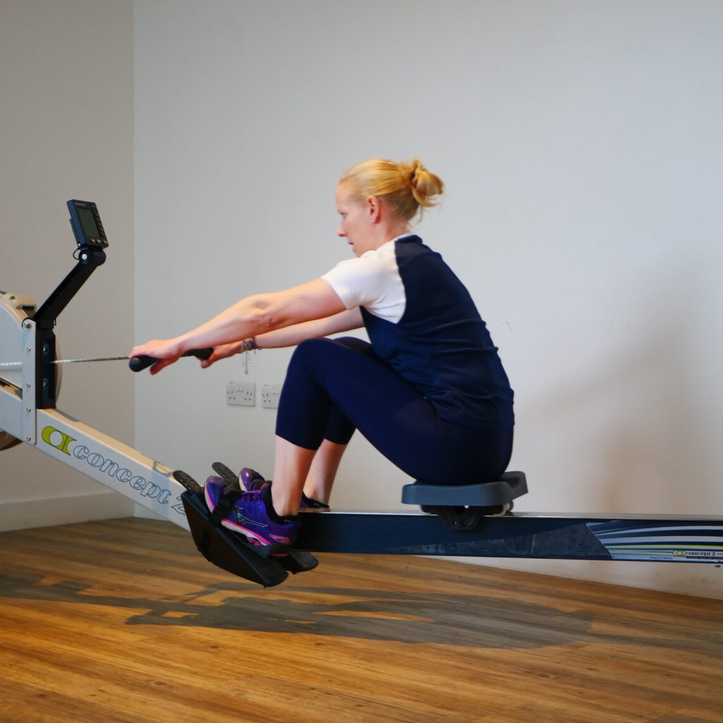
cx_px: 354
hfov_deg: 29.1
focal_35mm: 59
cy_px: 362
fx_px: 1394
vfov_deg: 29.1
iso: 250
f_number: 1.7
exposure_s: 1/60
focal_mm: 25
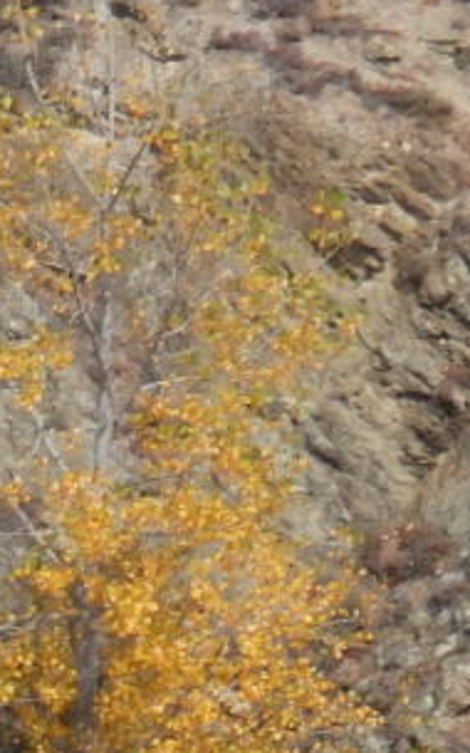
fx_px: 24716
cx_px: -641
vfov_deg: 1.7
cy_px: 1310
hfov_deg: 1.1
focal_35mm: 1206
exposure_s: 1/800
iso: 100
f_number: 4.5
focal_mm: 42.8
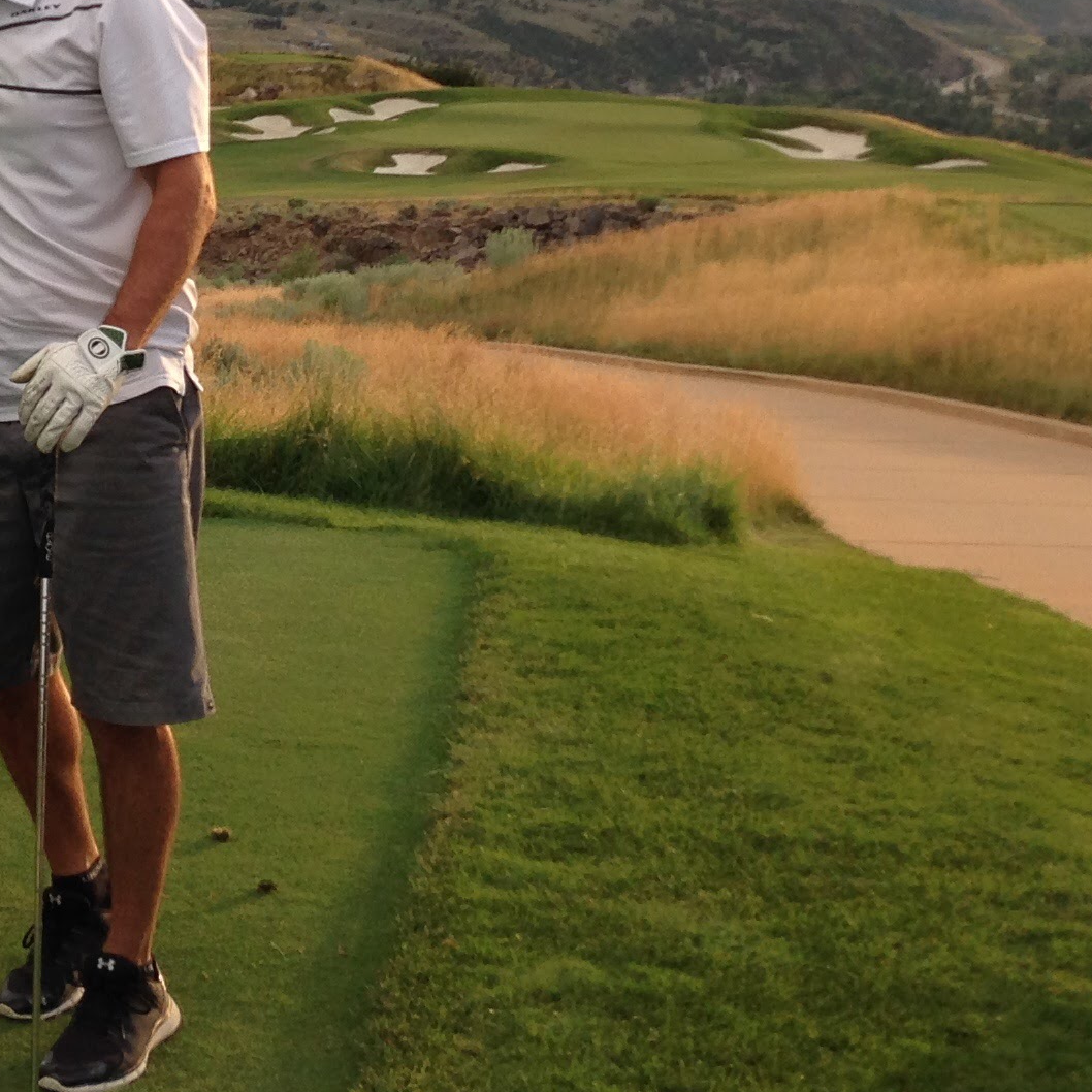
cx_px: 50
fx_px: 3212
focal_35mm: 90
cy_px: 20
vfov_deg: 18.8
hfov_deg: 18.9
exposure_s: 1/264
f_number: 2.4
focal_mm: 4.12
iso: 50
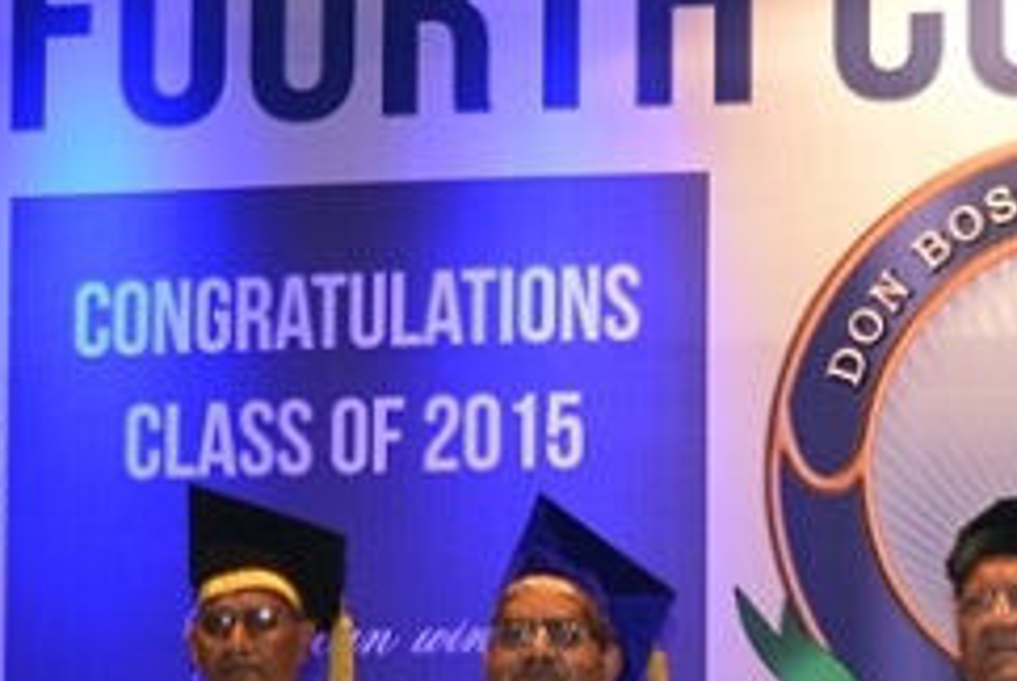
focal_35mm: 136
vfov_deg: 9.7
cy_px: 1110
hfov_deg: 15.0
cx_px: 796
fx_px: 3847
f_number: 3.8
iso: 560
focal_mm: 22
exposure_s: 1/60
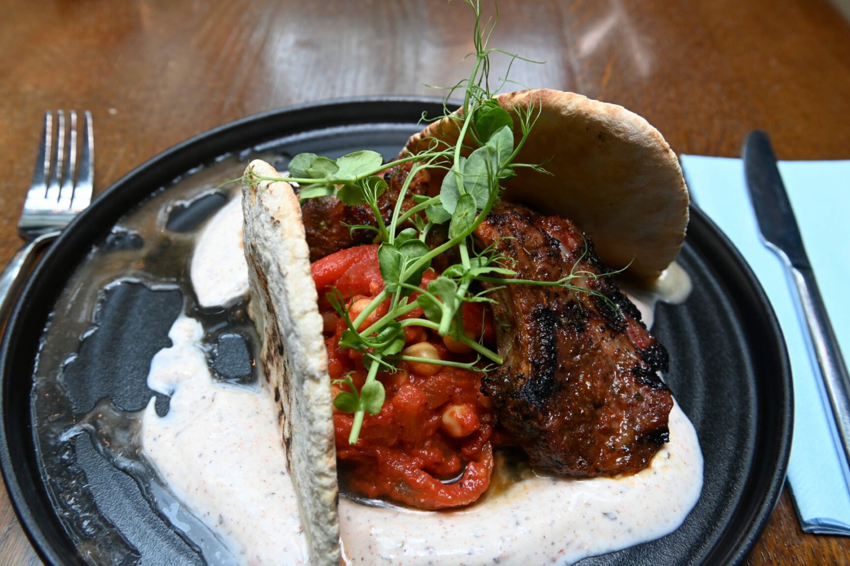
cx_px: 425
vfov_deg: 41.1
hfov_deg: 58.7
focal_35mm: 32
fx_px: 755
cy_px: 283
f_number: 9
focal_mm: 32
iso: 1600
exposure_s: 1/160
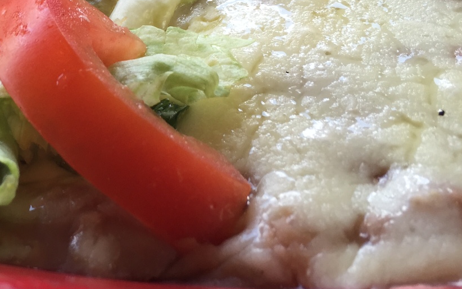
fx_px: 768
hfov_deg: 31.6
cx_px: 32
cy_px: 60
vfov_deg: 21.1
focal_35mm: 61
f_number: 2.2
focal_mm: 4.15
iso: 40
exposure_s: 1/120
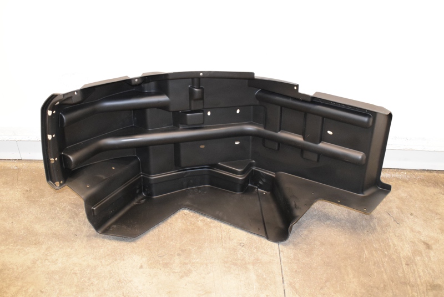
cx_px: 222
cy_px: 148
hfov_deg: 51.2
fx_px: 463
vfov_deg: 35.6
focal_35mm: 38
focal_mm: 25
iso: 3200
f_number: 7.1
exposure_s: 1/60
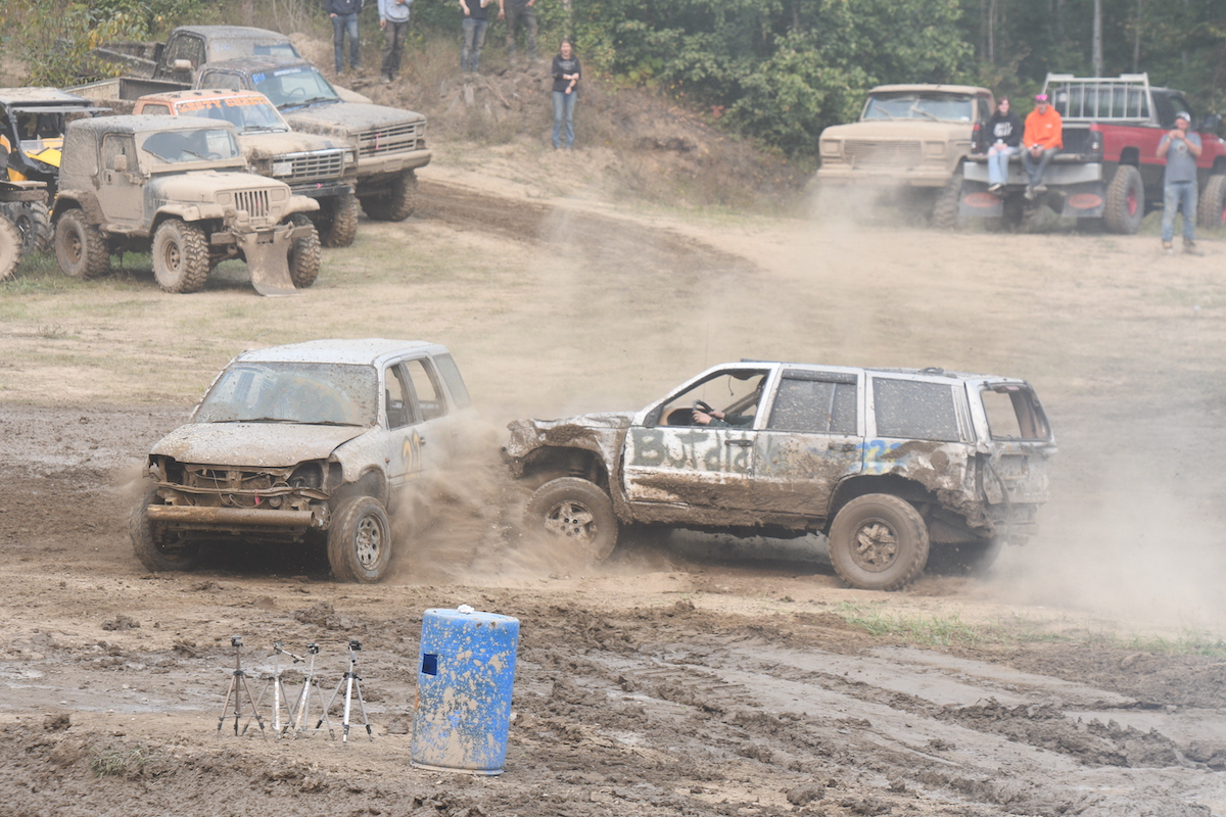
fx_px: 6879
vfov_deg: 6.8
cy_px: 408
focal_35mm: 202
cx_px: 613
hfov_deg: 10.2
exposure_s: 1/500
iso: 400
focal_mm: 135
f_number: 5.6
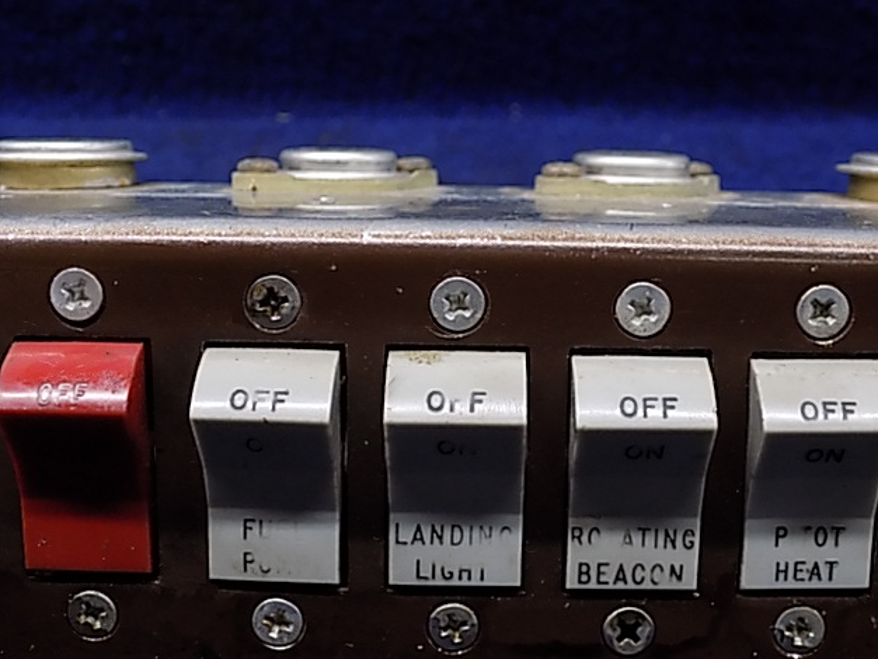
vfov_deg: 30.9
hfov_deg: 40.4
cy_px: 327
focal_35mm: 47
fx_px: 1193
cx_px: 447
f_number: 3.7
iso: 360
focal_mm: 8.1
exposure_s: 1/30
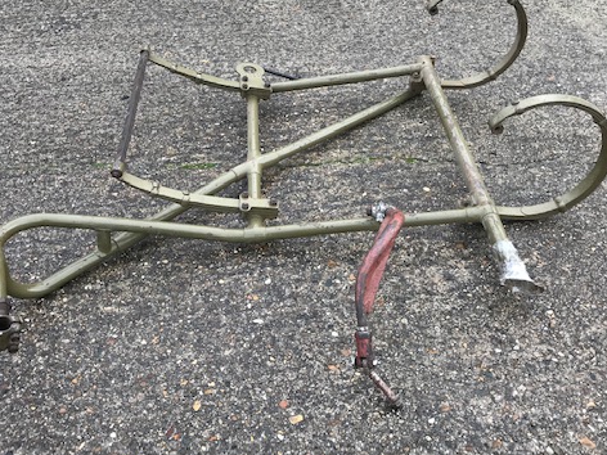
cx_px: 287
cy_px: 184
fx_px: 666
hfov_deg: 49.0
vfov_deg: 37.6
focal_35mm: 38
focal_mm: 3.99
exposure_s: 1/111
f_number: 1.8
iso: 20
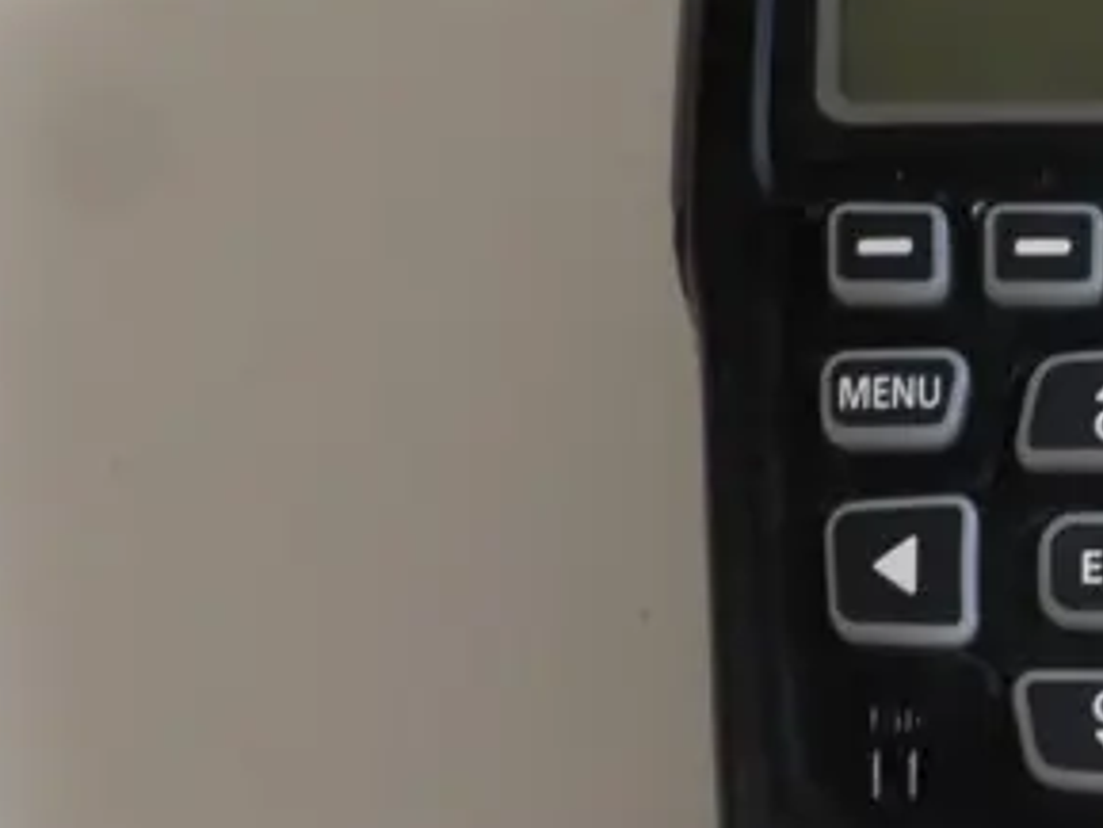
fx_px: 2486
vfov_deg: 18.6
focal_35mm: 78
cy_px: 756
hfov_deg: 23.9
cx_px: 1120
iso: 80
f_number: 2.5
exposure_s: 1/45
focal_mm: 4.5
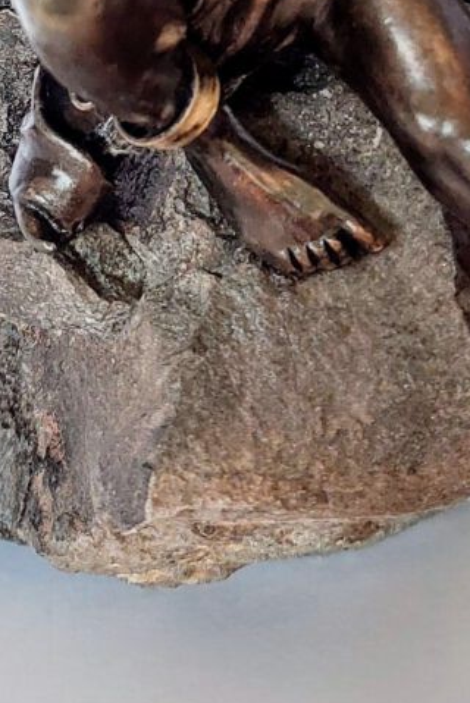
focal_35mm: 80
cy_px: -112
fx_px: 1564
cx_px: 223
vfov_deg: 23.4
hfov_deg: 17.1
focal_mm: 5.23
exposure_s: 1/50
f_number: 1.8
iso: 400
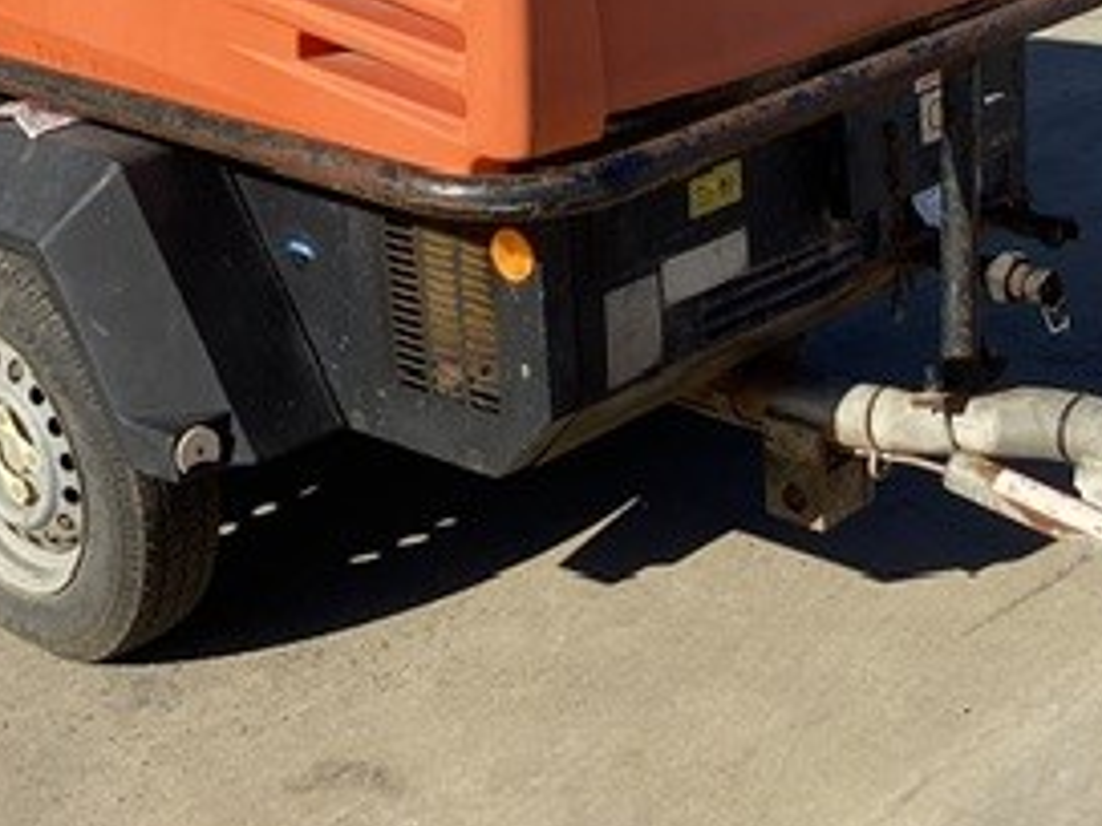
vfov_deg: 19.9
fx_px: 2324
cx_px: 648
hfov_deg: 26.6
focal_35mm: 73
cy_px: 142
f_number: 2.4
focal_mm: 3.3
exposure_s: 1/1253
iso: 25
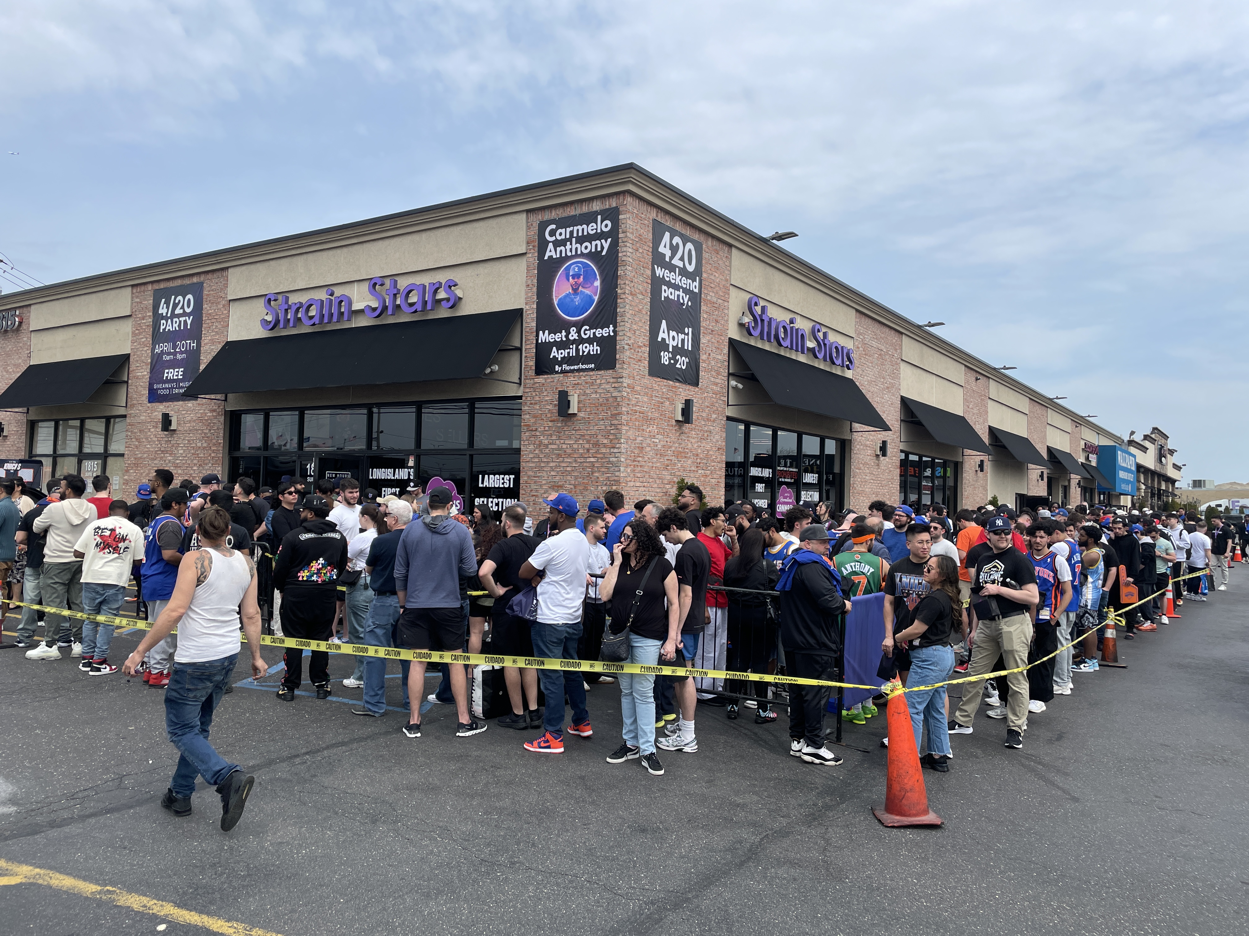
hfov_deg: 67.3
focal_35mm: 26
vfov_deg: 53.1
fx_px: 938
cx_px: 624
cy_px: 468
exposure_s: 1/3610
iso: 32
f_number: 1.6
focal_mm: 4.2
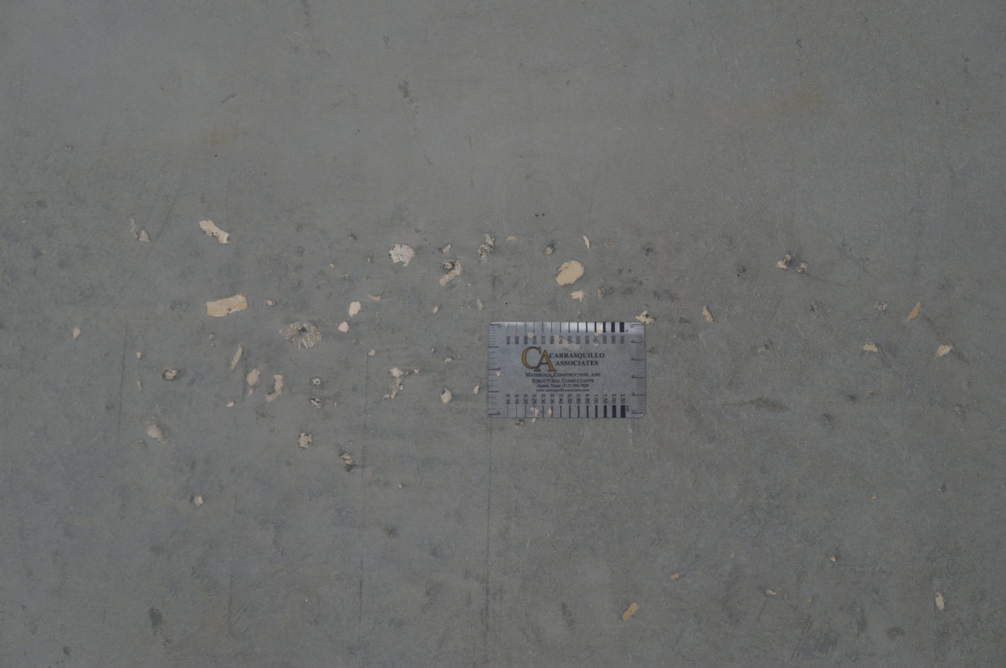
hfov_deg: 28.1
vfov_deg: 18.9
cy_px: 334
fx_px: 2009
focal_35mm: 72
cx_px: 503
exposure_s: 1/100
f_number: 5.6
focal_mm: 48
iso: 200
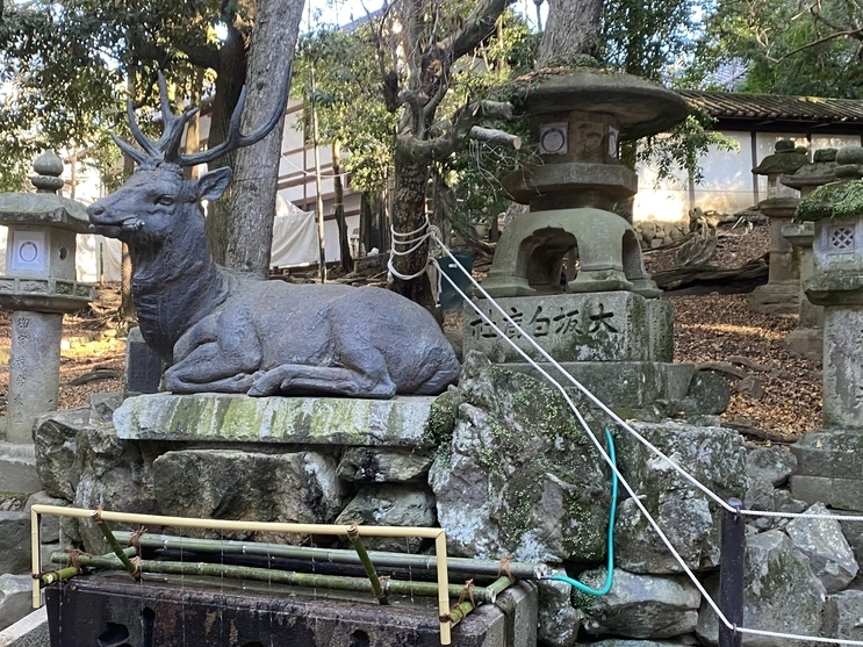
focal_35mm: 42
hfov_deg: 44.7
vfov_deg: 34.3
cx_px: 381
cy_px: 367
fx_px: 1047
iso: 125
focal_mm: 4.25
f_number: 1.8
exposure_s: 1/79
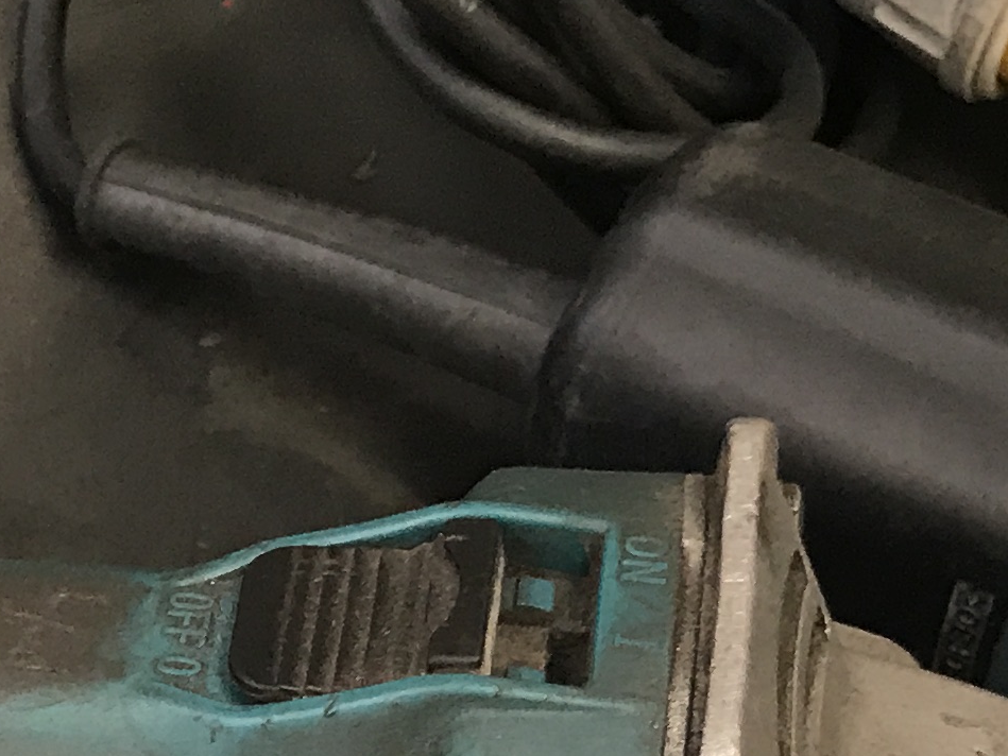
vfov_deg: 11.5
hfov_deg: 15.9
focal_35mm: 119
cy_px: 1406
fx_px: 3466
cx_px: -216
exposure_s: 1/20
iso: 40
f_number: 1.8
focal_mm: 3.99
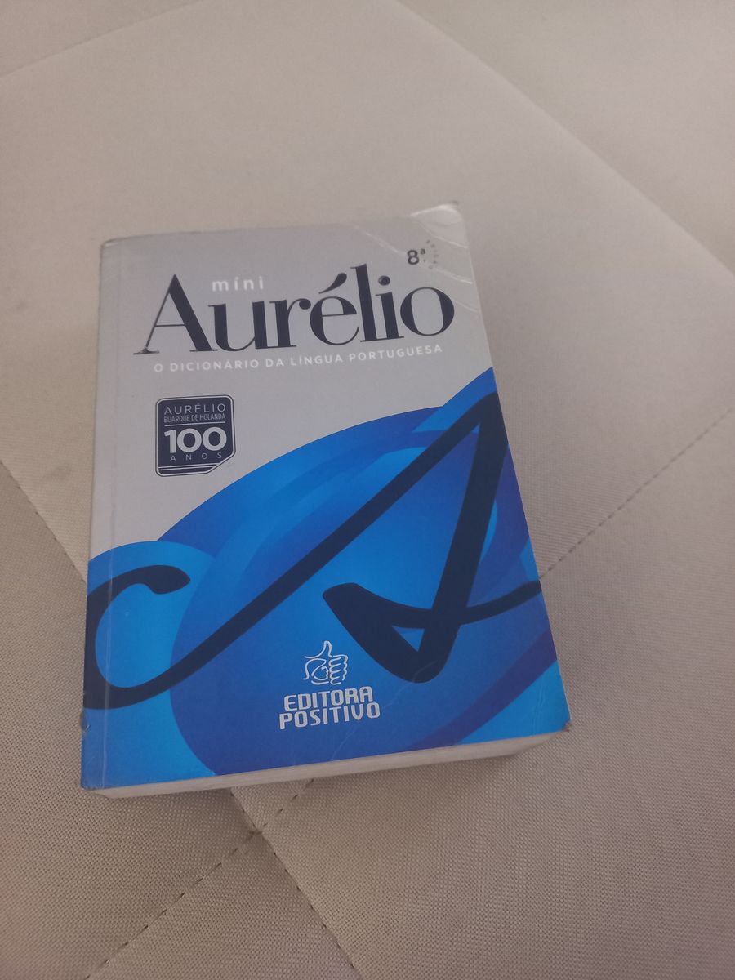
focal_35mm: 25
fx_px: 708
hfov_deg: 54.9
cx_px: 368
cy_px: 490
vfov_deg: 69.4
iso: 1250
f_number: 1.8
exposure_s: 1/24
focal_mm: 4.6
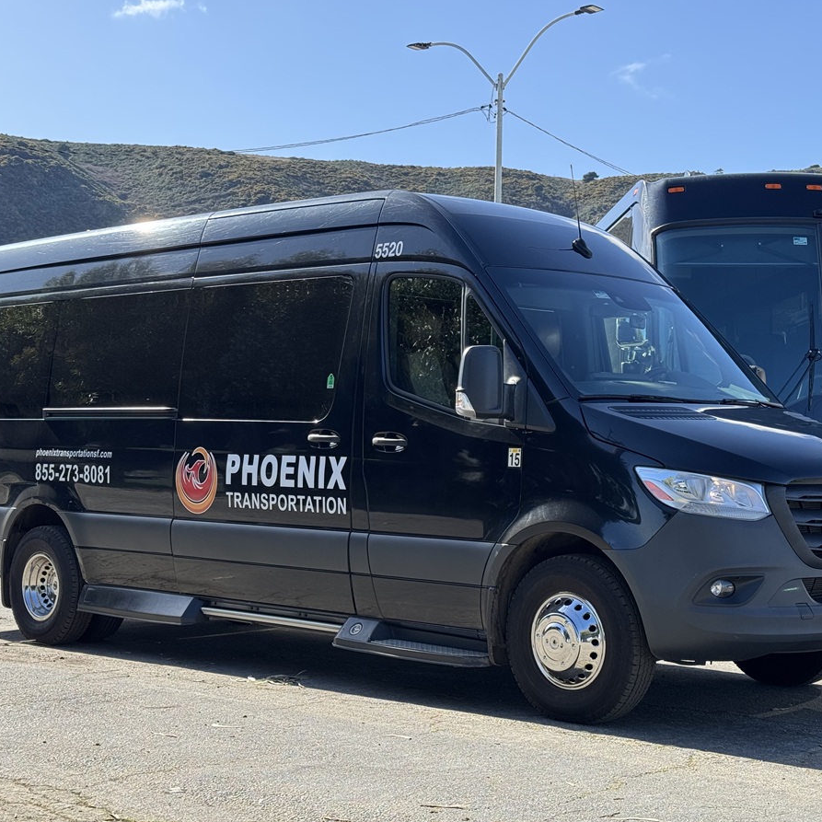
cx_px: 474
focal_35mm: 57
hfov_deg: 30.0
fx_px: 1531
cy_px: 411
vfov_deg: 30.0
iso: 64
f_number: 1.78
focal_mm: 6.76
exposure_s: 1/1366
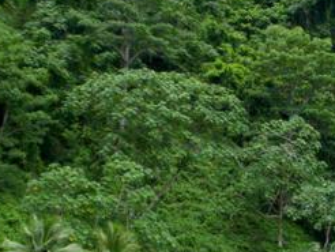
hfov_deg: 19.8
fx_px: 959
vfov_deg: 14.5
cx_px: 178
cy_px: 309
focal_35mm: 99
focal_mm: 4.99
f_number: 4.5
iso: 100
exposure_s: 1/184
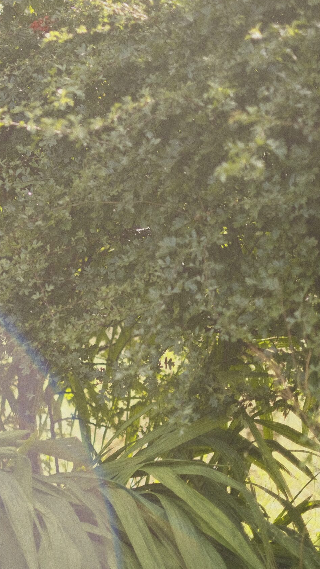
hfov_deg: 14.0
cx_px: -58
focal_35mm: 84
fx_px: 1267
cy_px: 283
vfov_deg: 25.3
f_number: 1.4
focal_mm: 35
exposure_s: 1/4000
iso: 1250
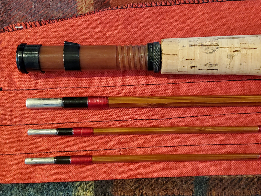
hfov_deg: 67.3
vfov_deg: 53.1
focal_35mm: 26
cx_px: 130
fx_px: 196
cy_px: 98
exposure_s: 1/40
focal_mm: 4.3
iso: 640
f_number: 1.5
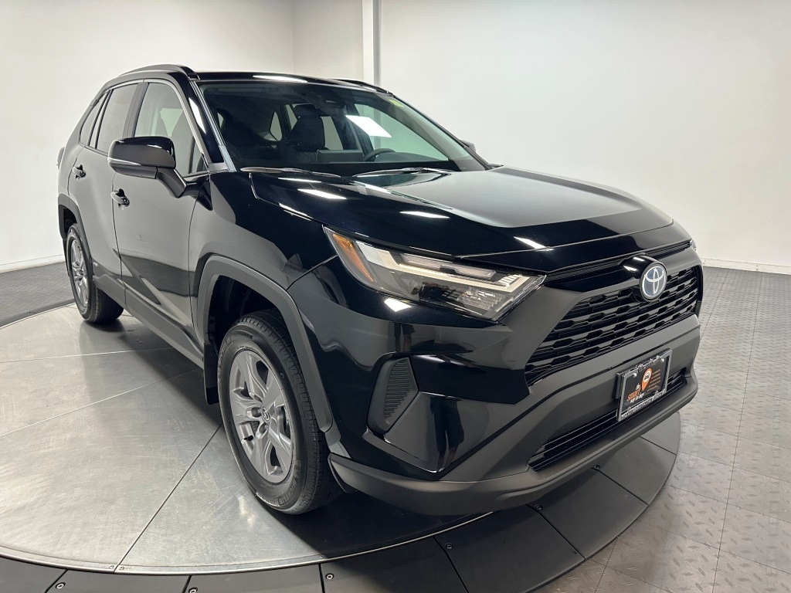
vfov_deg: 56.8
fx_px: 548
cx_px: 396
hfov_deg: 71.6
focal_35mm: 24
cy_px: 296
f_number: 1.78
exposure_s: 1/60
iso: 500
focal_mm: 6.86
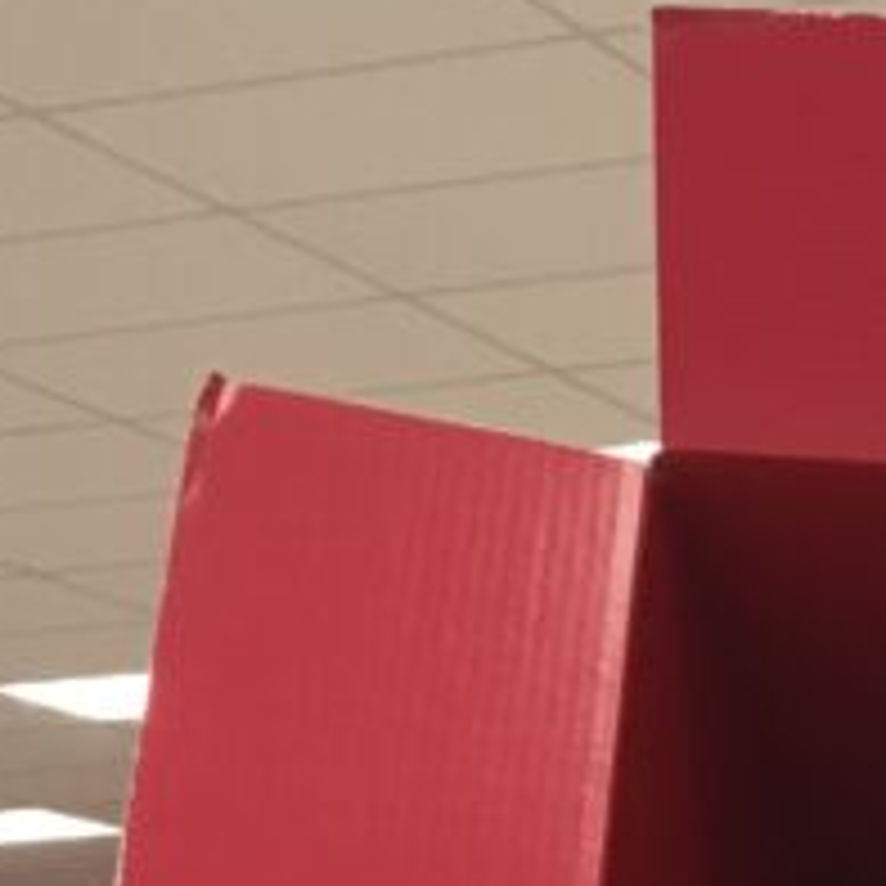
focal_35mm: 133
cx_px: 1552
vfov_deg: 12.6
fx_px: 3851
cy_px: 1232
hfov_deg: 12.1
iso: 40
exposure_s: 1/30
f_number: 2.2
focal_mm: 4.15
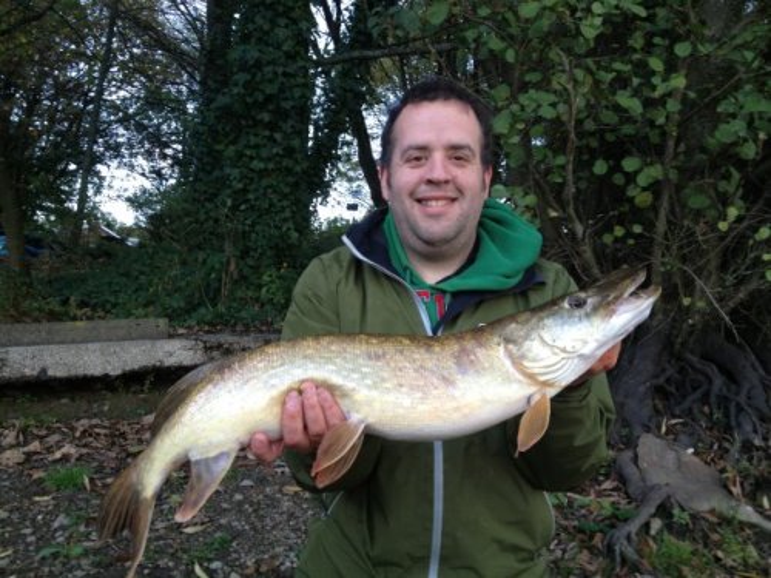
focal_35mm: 35
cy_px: 289
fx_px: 780
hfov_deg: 52.6
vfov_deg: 40.7
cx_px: 386
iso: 64
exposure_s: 1/40
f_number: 2.4
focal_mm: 4.28
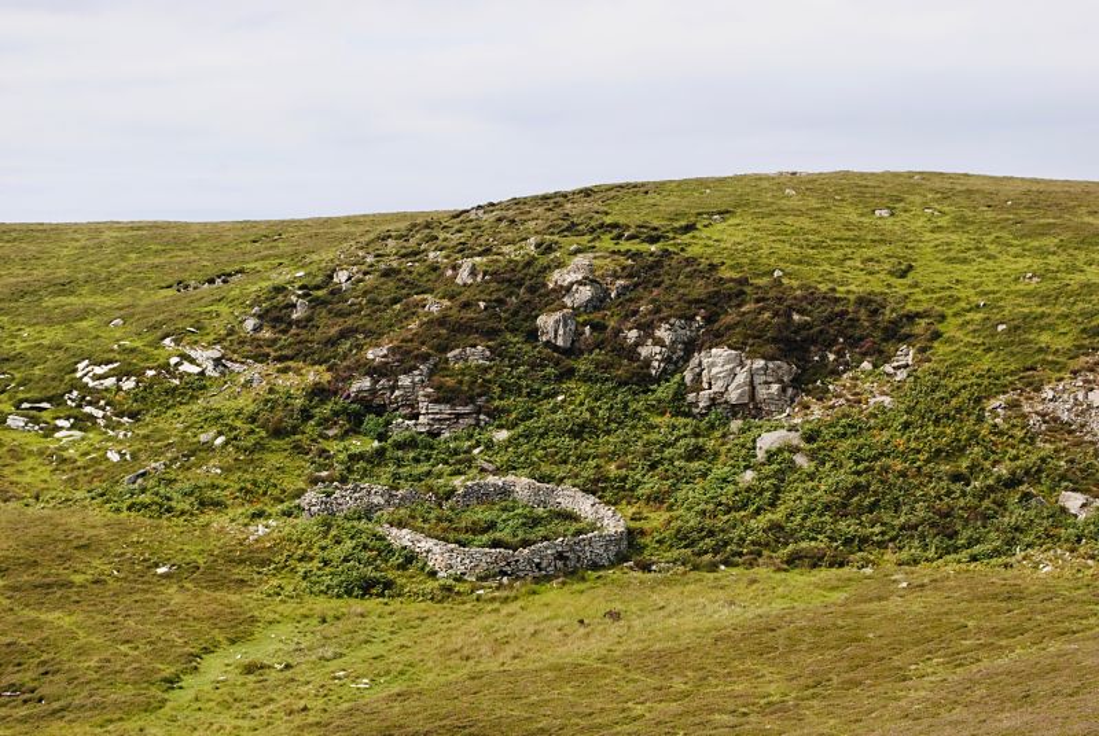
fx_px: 2522
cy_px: 368
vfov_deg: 16.6
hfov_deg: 24.6
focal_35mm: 82
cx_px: 550
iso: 100
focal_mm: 55
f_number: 7.1
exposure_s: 1/200
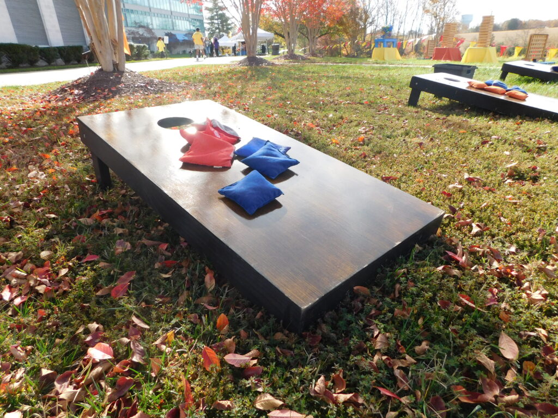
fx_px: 371
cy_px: 209
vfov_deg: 58.9
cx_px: 279
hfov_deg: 73.9
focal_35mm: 23
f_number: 3
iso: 125
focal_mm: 4
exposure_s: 1/500
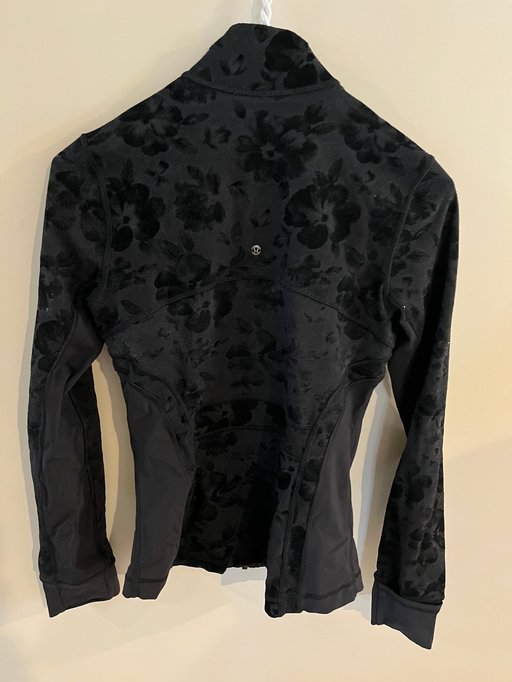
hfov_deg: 53.1
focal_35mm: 26
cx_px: 256
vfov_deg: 67.3
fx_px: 513
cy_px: 341
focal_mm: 5.1
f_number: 1.6
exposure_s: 1/30
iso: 1000
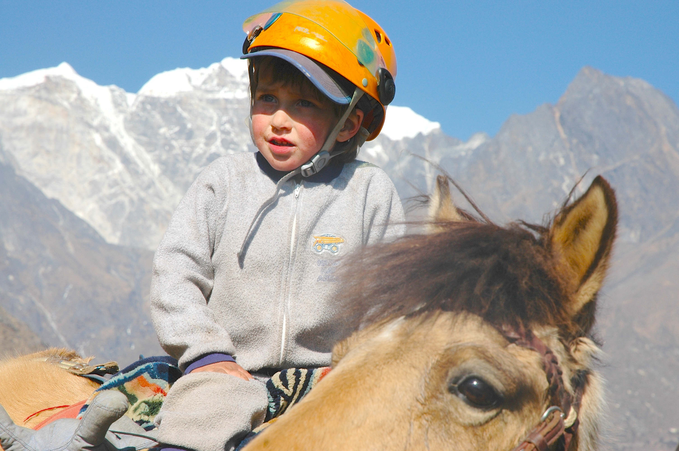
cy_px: 226
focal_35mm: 105
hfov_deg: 19.5
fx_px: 1979
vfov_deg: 13.0
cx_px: 340
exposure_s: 1/400
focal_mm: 70
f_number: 10
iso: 200
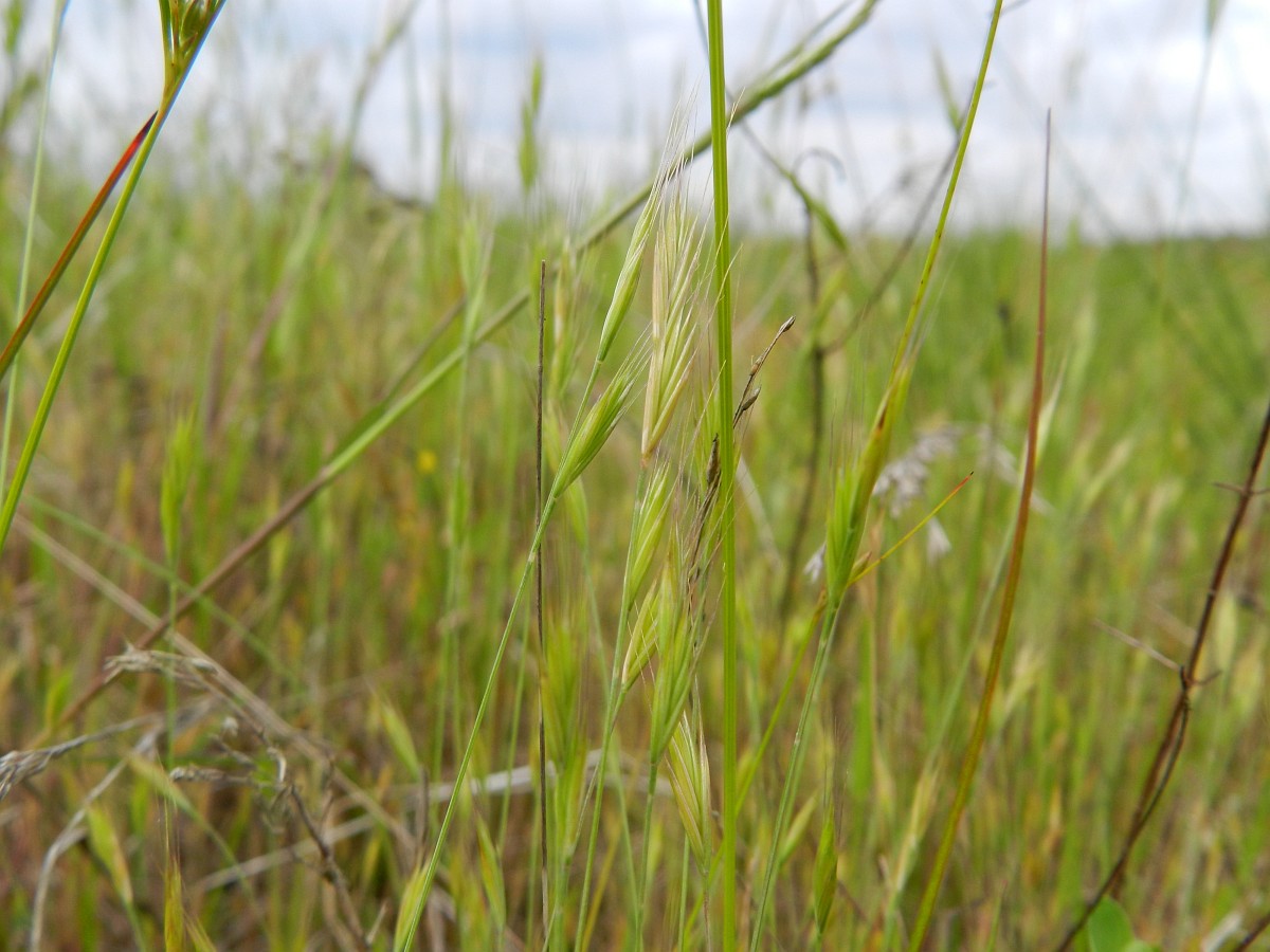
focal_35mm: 32
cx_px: 635
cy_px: 476
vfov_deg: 44.2
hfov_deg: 56.8
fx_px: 1174
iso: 160
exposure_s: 1/800
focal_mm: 5.6
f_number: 3.7
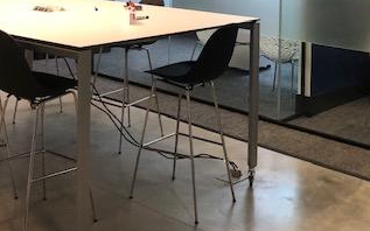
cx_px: 167
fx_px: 605
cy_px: -26
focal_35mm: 60
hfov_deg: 34.0
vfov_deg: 20.6
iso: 40
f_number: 1.8
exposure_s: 1/30
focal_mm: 4
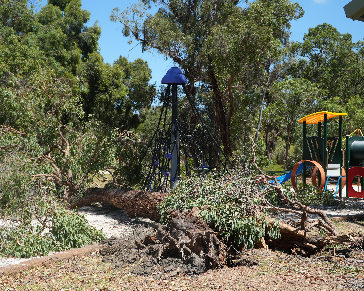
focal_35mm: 48
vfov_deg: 31.7
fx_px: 513
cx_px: 172
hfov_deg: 39.1
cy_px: 151
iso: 100
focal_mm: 27
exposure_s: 1/640
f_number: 4
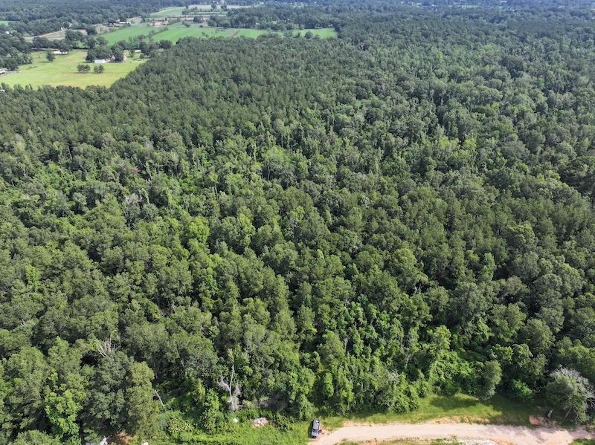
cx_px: 298
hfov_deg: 71.6
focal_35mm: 24
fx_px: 412
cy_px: 222
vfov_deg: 56.8
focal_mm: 12.29
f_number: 2.8
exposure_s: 1/640
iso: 100
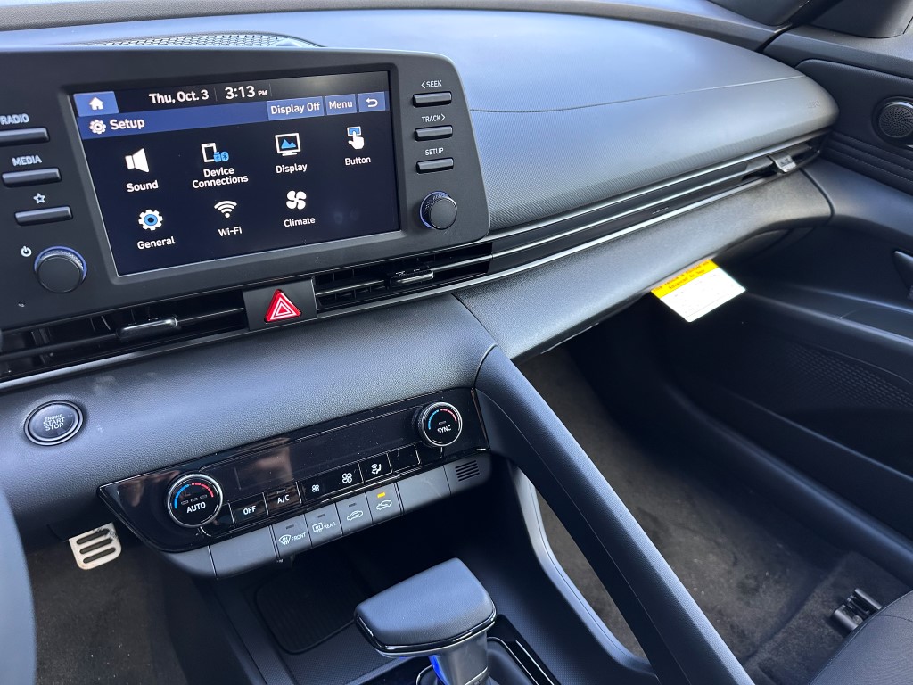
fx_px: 633
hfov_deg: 71.6
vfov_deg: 56.8
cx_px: 456
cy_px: 342
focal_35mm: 24
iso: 250
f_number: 1.78
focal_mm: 6.86
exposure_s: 1/89
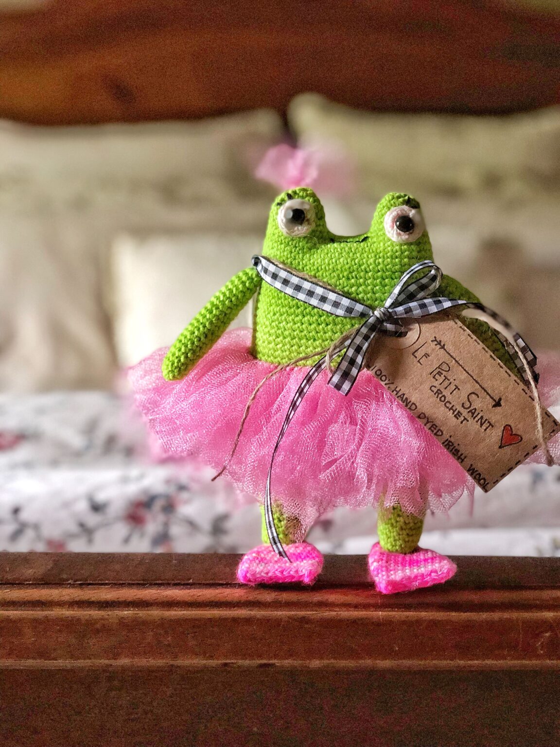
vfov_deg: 36.8
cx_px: 280
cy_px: 374
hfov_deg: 28.0
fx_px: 1122
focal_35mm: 52
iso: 160
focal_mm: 6
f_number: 2.4
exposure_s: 1/11
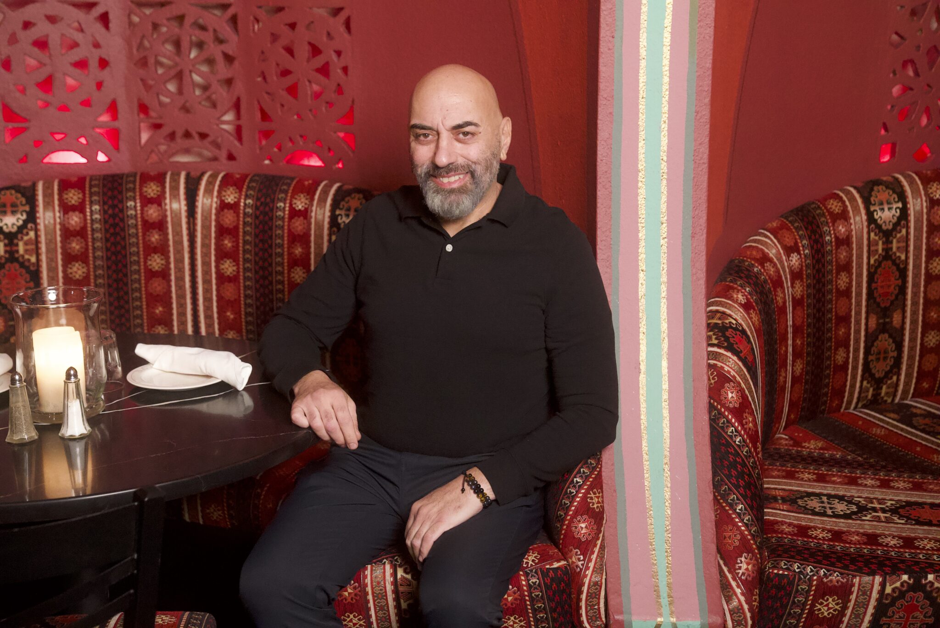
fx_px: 1254
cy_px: 314
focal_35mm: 48
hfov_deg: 41.1
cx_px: 470
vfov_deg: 28.1
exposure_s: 1/160
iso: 12800
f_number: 4
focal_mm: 48
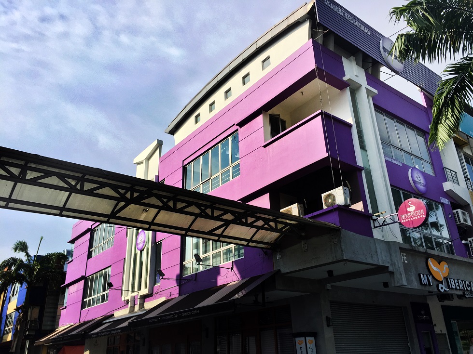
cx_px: 236
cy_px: 177
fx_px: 396
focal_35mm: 29
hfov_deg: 61.7
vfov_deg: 48.2
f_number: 2.2
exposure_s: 1/1582
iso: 32
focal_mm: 4.15
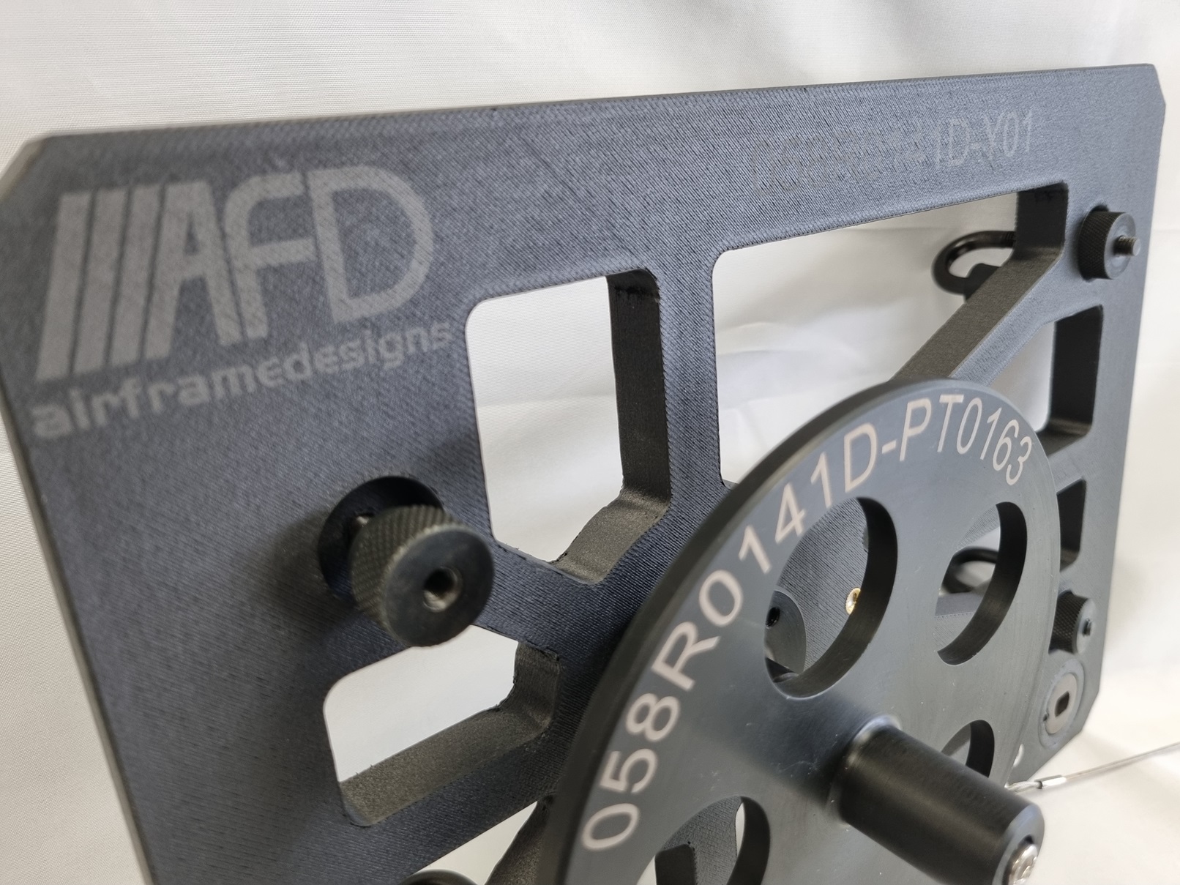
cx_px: 590
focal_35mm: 26
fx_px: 886
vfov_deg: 53.1
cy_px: 442
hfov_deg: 67.3
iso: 160
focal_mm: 5.4
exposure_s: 1/100
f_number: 1.8
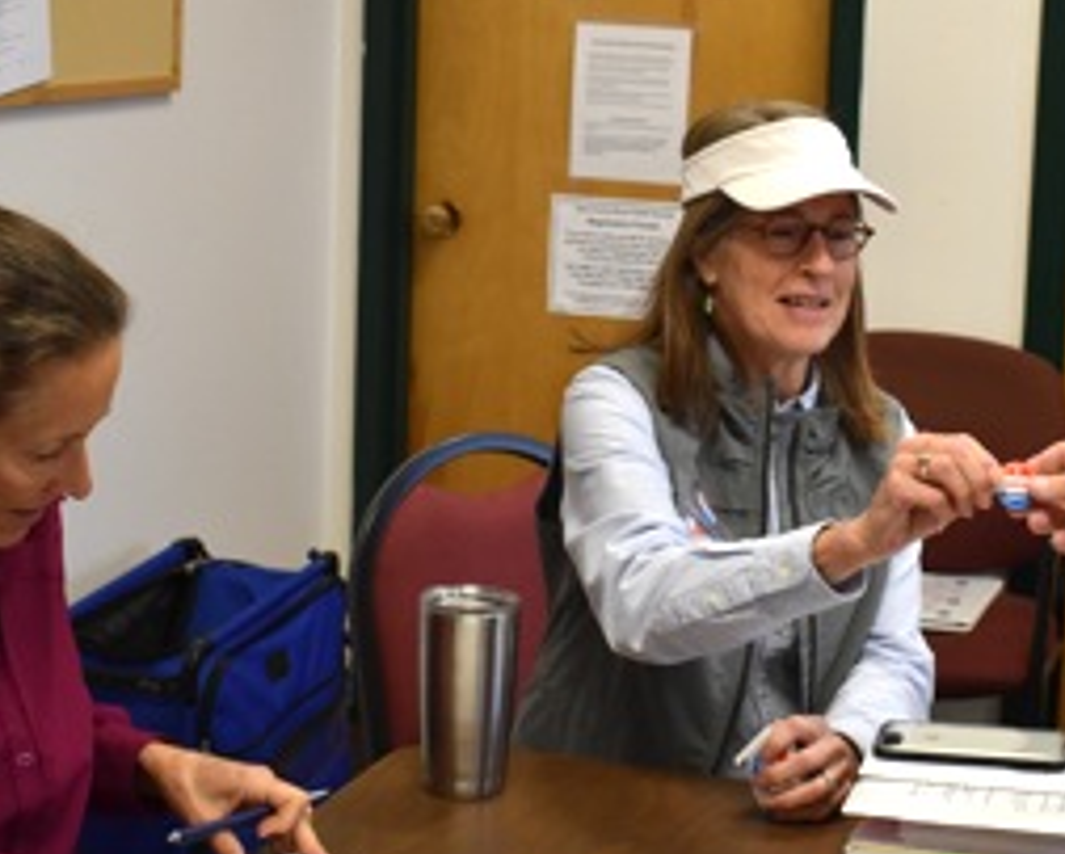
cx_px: 737
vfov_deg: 19.2
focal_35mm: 80
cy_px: 307
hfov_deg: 23.7
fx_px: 2527
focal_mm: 25
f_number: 4
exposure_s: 1/125
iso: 1250
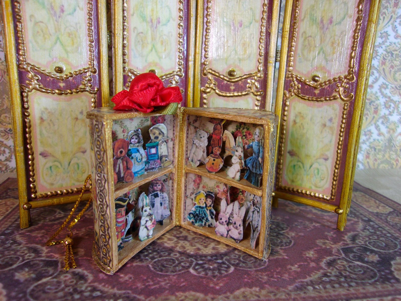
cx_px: 200
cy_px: 150
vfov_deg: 51.4
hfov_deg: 65.3
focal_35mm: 27
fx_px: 313
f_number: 3
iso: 80
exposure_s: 1/85
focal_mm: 4.9
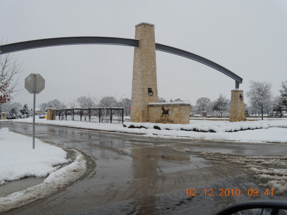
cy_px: 108
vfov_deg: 39.6
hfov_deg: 51.4
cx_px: 144
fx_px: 298
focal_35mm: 36
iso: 80
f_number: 8.5
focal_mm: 6.4
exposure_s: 1/250
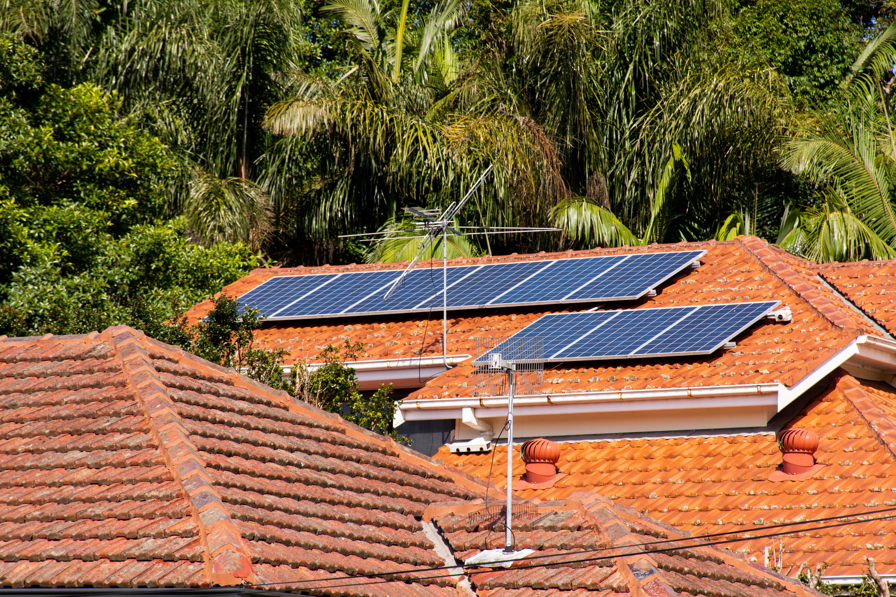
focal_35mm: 210
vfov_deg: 6.5
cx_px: 448
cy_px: 298
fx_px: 5226
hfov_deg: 9.8
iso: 160
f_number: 6.3
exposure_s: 1/400
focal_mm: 140
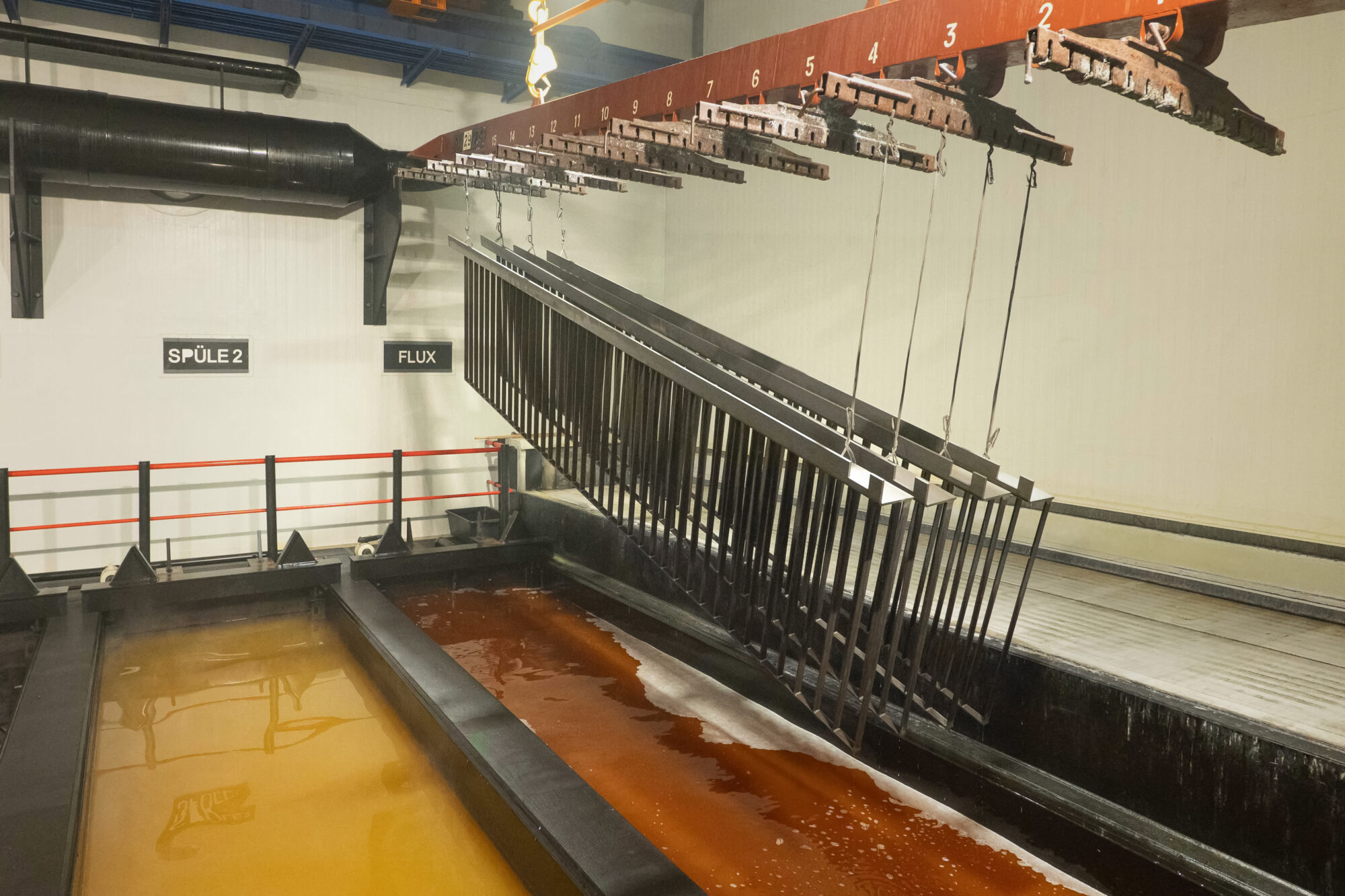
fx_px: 598
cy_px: 448
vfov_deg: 73.7
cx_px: 672
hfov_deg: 96.7
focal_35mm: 16
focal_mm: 16
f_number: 5.6
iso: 3200
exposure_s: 1/200
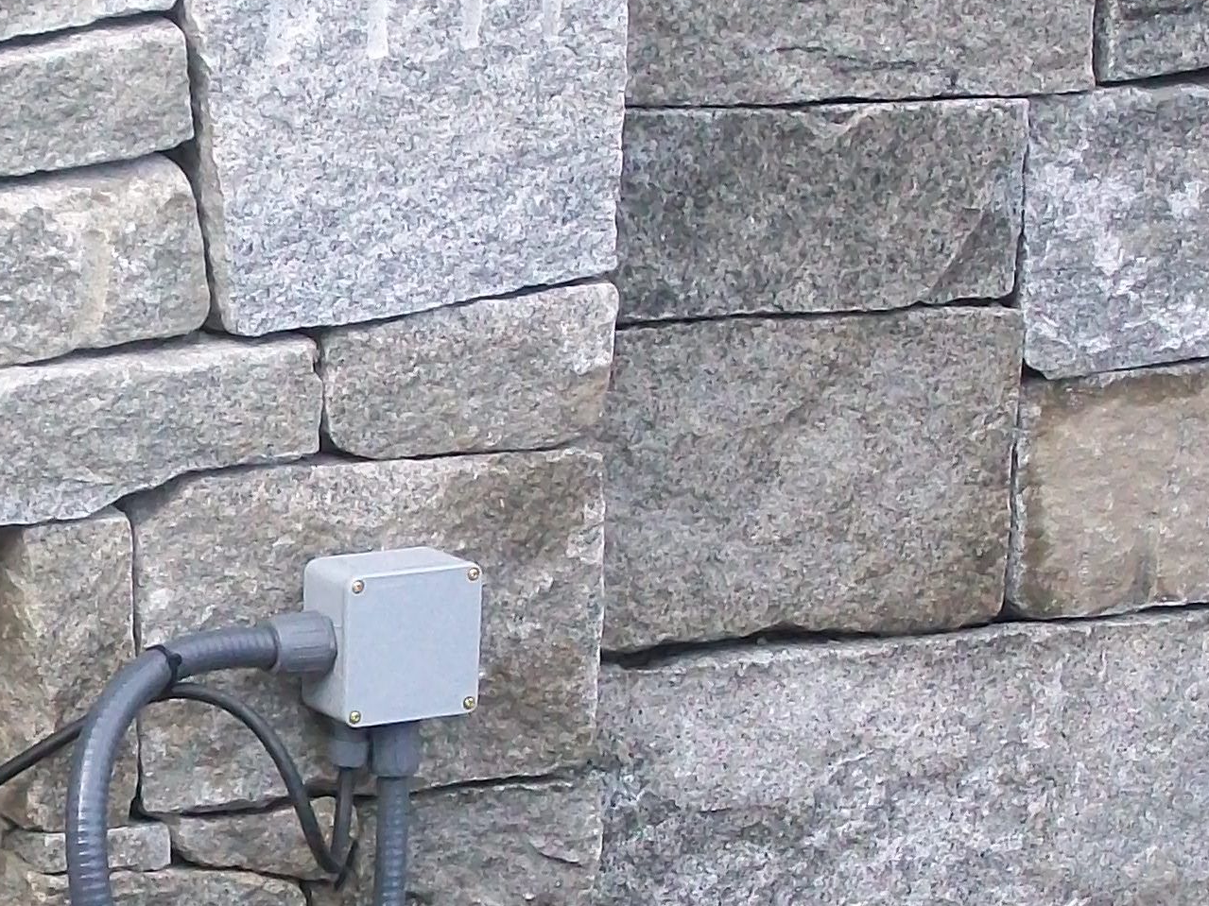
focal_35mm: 190
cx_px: -34
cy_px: 581
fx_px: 6635
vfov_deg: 7.8
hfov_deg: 10.3
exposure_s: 1/160
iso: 160
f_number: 3.8
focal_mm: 11.6
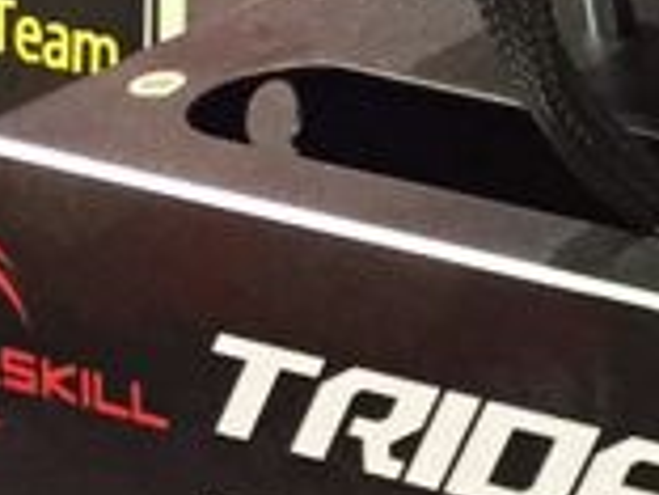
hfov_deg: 7.9
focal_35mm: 223
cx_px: 1812
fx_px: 4245
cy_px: 288
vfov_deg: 6.7
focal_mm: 4.15
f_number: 2.2
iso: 320
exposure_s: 1/15
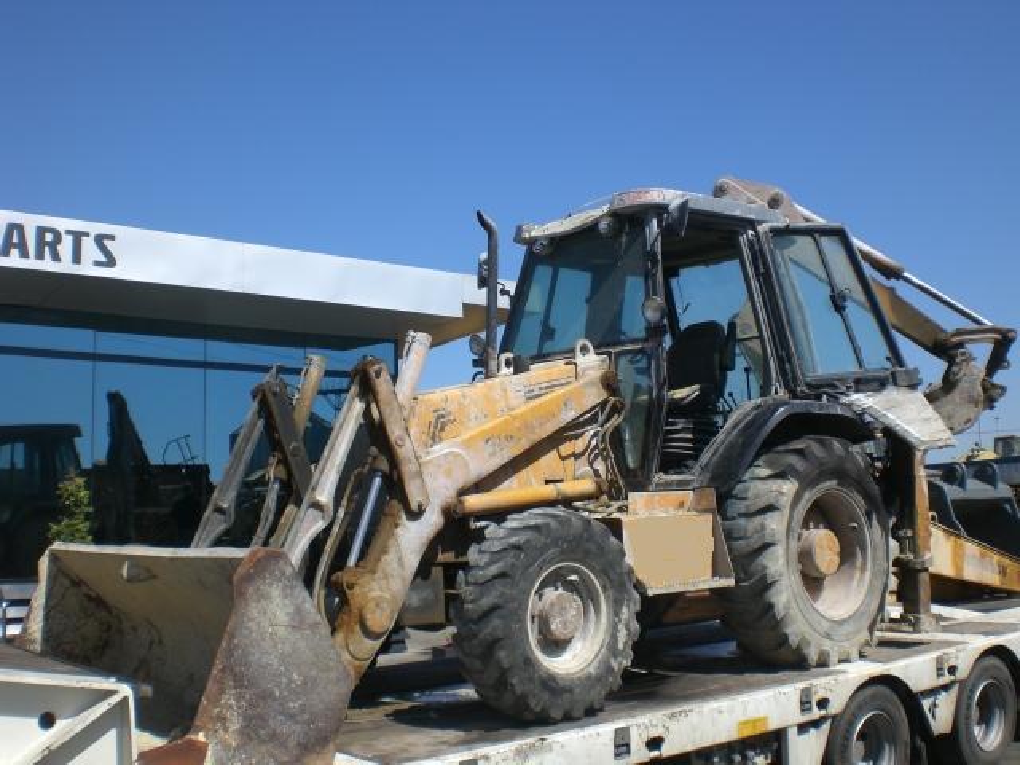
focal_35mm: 38
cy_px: 382
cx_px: 510
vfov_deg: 37.7
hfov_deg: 49.0
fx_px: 1120
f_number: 4.4
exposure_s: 1/500
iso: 50
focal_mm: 6.3
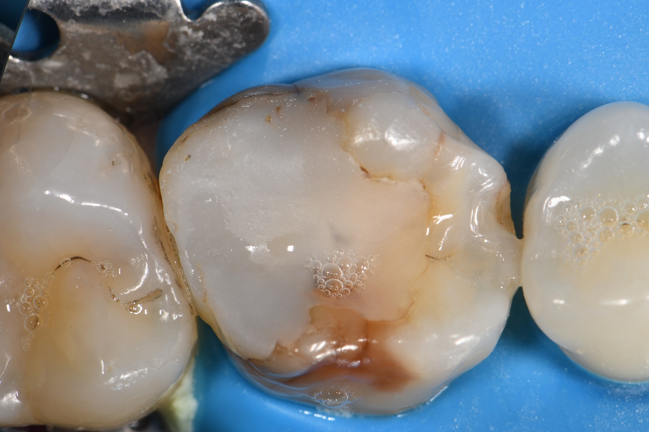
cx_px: 324
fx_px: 2829
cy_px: 216
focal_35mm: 157
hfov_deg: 13.1
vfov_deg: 8.7
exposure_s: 1/160
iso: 200
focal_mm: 105
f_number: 32
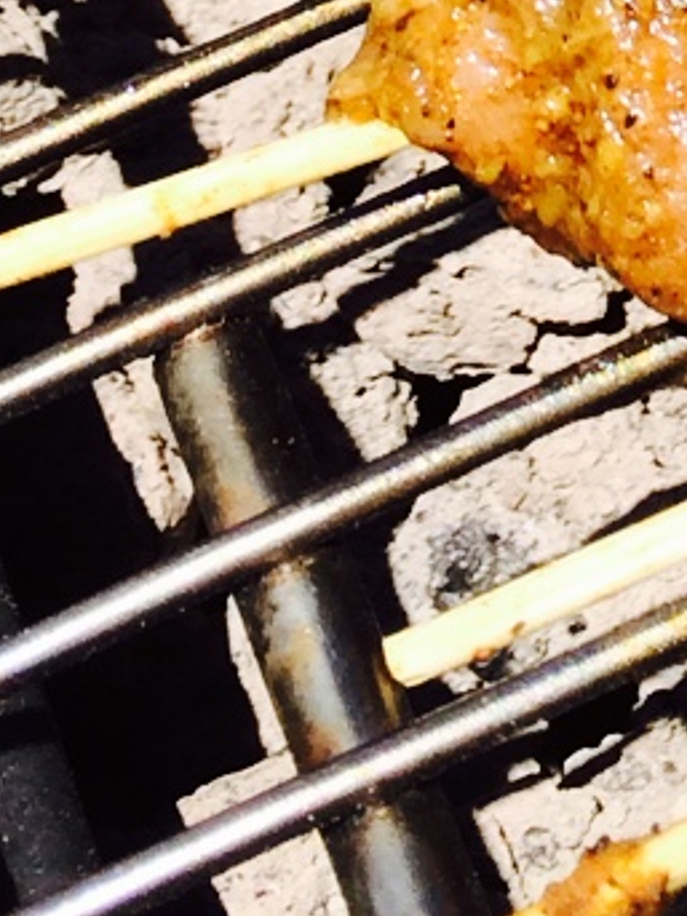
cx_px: 1280
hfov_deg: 8.0
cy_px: -1098
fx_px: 4740
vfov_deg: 10.0
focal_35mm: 179
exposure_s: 1/2283
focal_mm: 4.12
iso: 32
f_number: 2.2
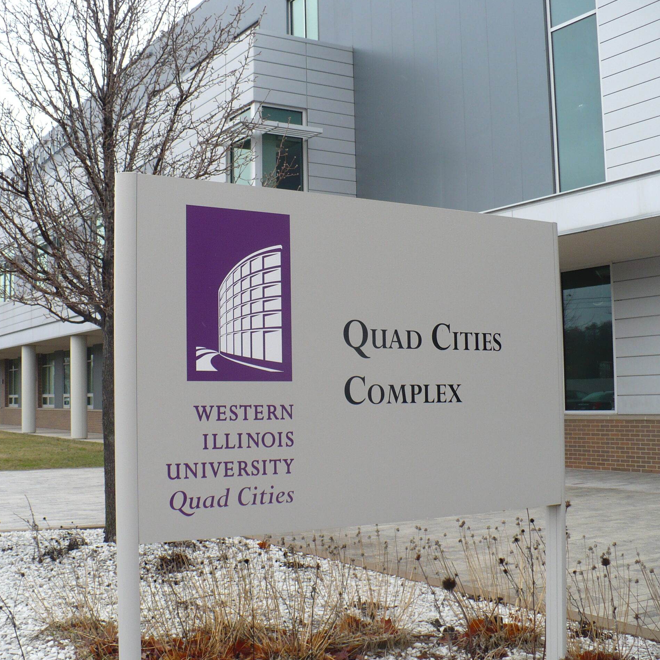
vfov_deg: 38.3
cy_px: 329
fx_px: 949
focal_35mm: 44
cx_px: 278
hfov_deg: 38.2
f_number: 2.8
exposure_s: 1/500
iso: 100
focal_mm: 6.1
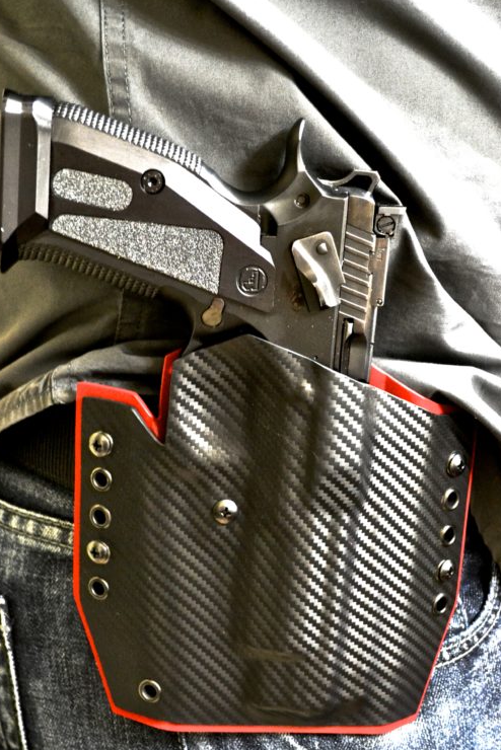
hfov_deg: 21.9
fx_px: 1293
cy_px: 403
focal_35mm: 62
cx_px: 225
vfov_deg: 32.4
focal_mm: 34
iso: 2200
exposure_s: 1/15
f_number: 5
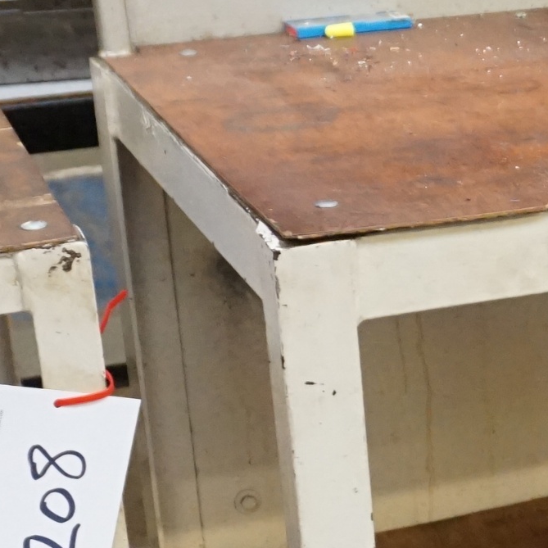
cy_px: 469
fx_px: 2115
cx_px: 817
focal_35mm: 118
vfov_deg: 14.6
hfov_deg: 13.9
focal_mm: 19
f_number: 4
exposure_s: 1/160
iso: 3200
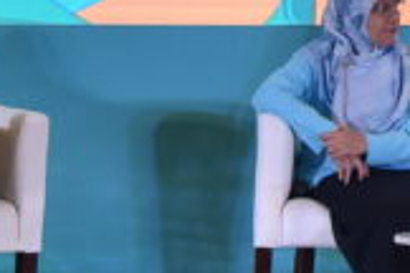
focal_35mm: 316
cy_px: -335
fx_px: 3599
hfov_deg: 6.4
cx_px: 693
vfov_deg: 4.3
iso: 1000
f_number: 4
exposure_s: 1/200
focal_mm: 50
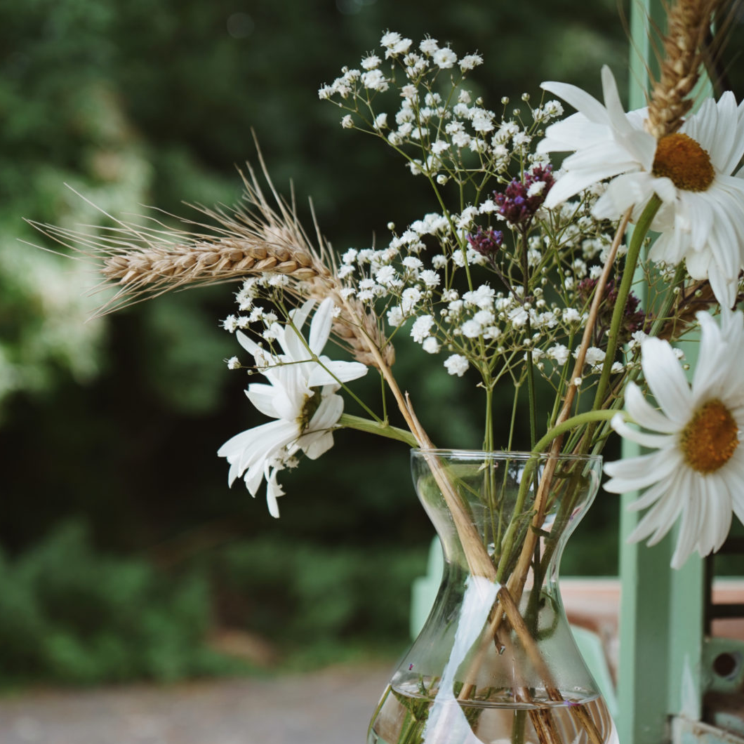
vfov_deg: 29.1
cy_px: 404
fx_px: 1435
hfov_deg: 29.1
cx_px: 370
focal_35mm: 59
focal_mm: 46
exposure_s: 1/160
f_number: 4.5
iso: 320
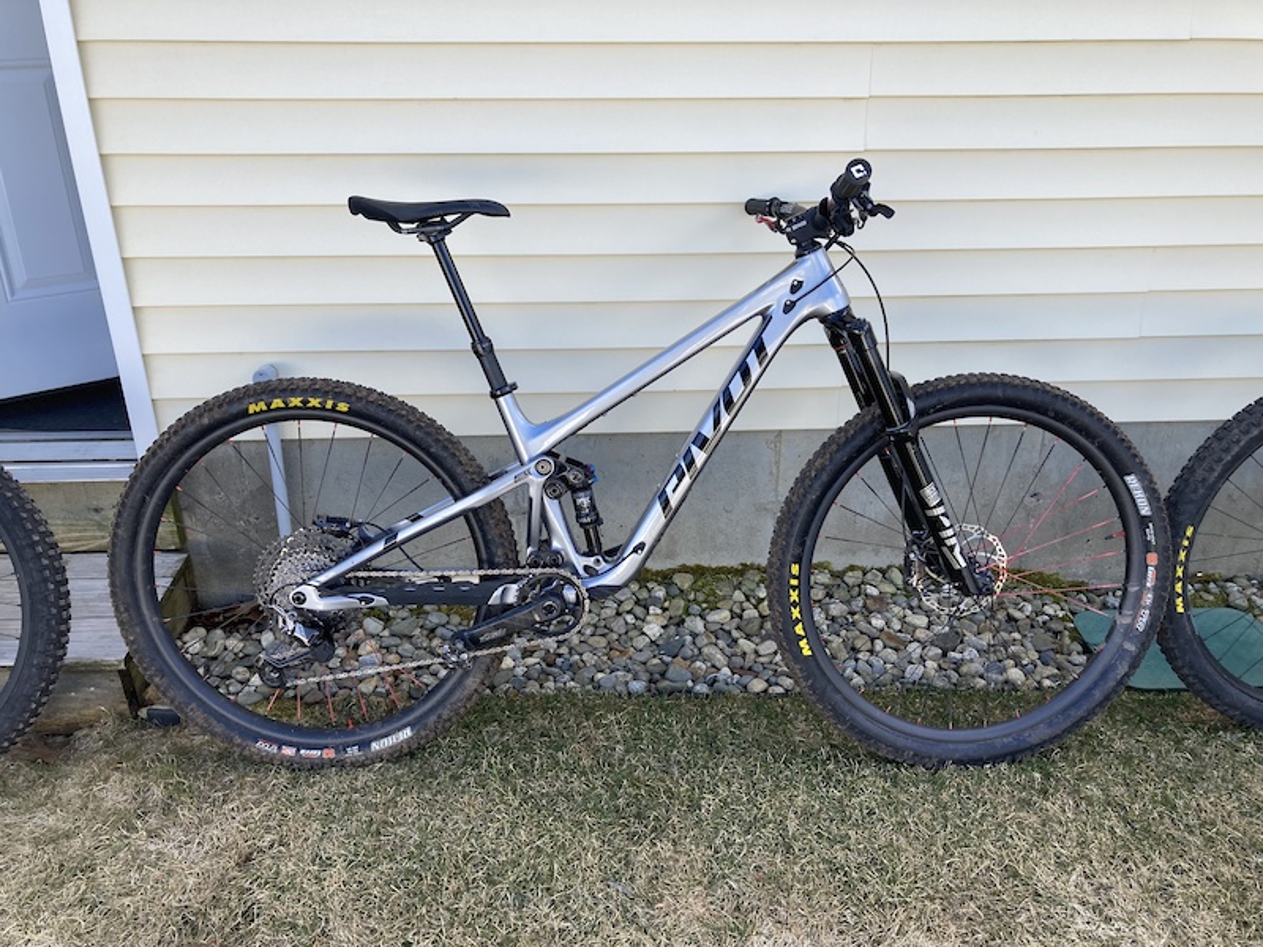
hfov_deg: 63.4
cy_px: 474
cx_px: 632
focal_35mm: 28
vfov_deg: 49.7
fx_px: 1022
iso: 20
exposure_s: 1/578
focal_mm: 3.99
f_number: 1.8
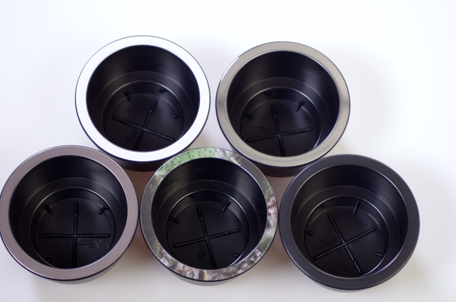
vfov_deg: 14.5
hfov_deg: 21.7
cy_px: 148
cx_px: 219
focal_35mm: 94
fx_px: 1188
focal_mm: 60
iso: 400
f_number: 2.8
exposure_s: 1/100
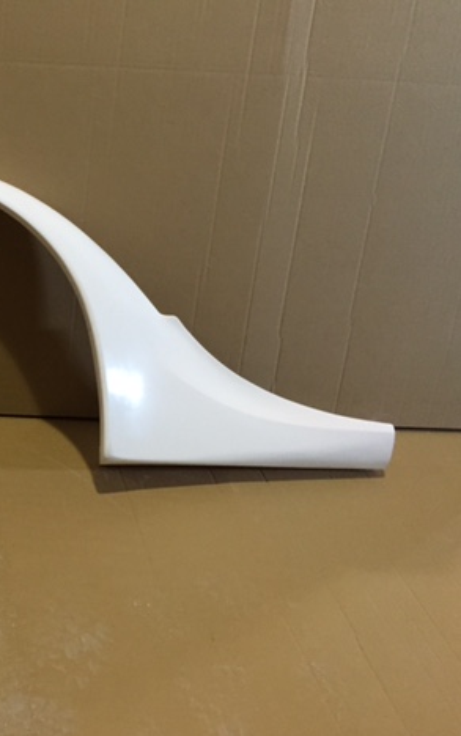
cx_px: -36
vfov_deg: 47.2
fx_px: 843
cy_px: 376
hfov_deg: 28.1
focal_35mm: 42
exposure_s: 1/33
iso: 250
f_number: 2.2
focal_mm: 4.15
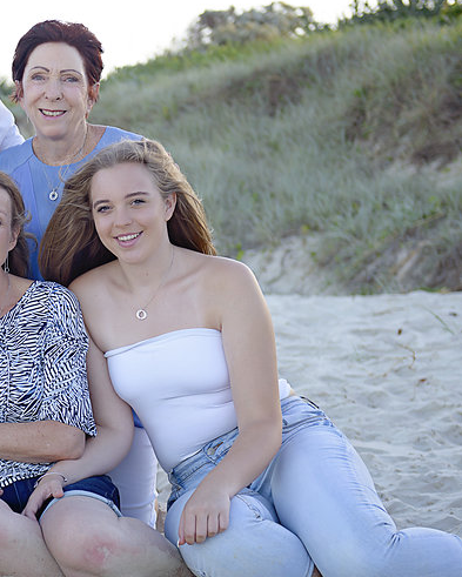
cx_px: -20
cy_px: 283
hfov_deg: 16.0
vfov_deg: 20.4
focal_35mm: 94
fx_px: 1606
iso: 100
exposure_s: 1/250
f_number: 3.2
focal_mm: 48
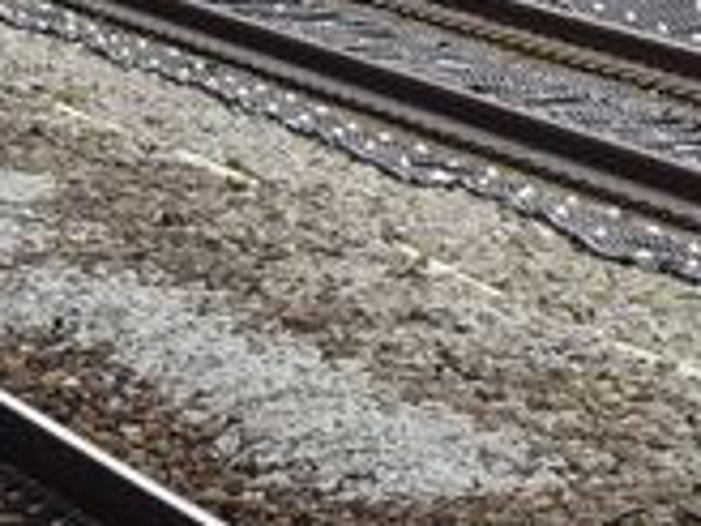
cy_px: -654
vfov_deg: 1.7
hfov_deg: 2.2
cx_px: 1043
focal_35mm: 885
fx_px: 17922
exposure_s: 1/160
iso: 80
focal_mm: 22.53
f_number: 5.6
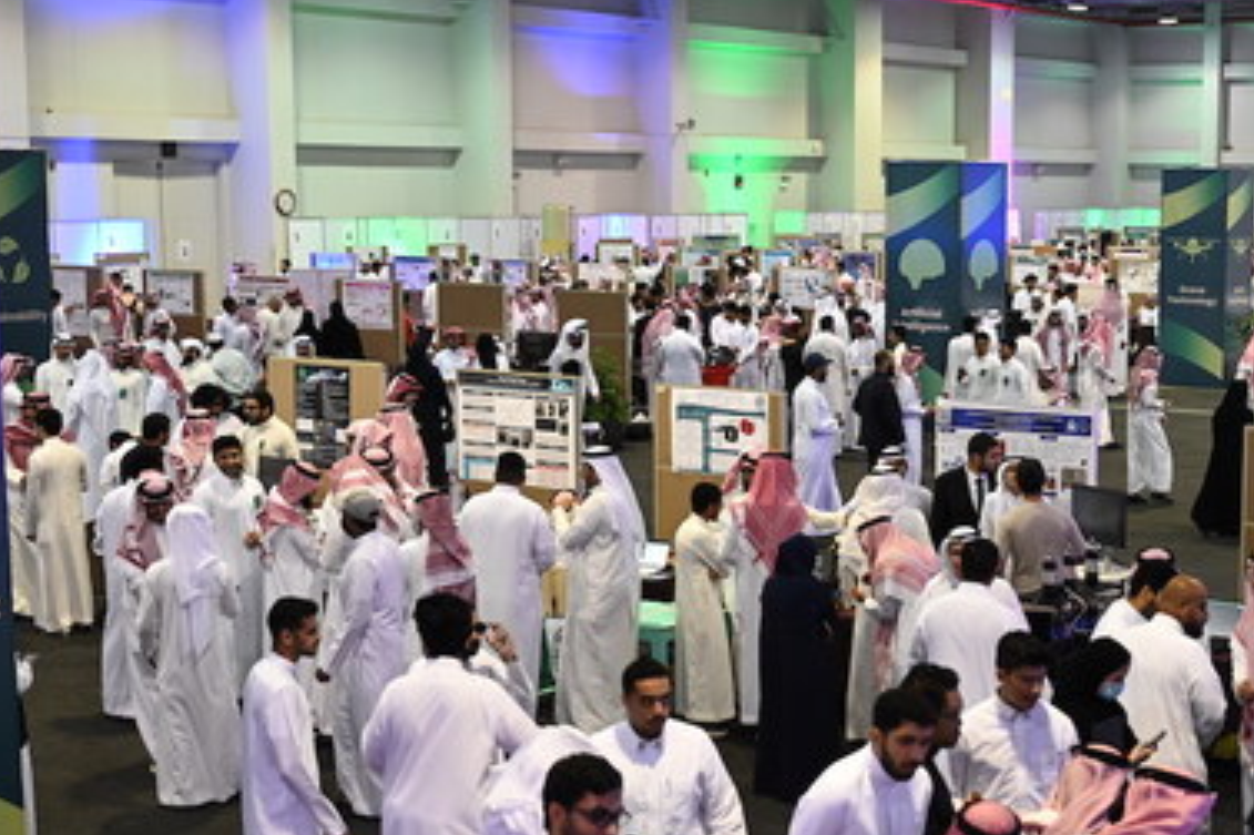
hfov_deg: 30.8
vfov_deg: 21.2
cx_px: 965
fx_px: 2228
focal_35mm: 64
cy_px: 529
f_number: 3.2
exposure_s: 1/125
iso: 1600
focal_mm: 36
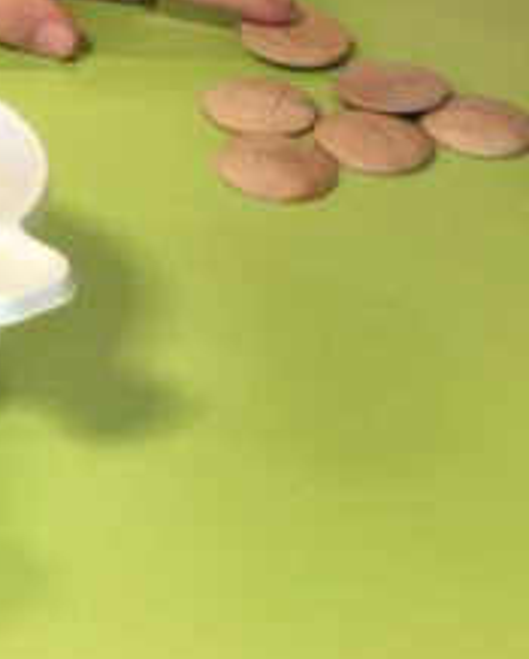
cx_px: -496
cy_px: -475
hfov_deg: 10.3
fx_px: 2734
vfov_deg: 12.7
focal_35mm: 140
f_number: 2.2
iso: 50
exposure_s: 1/33
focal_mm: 4.15
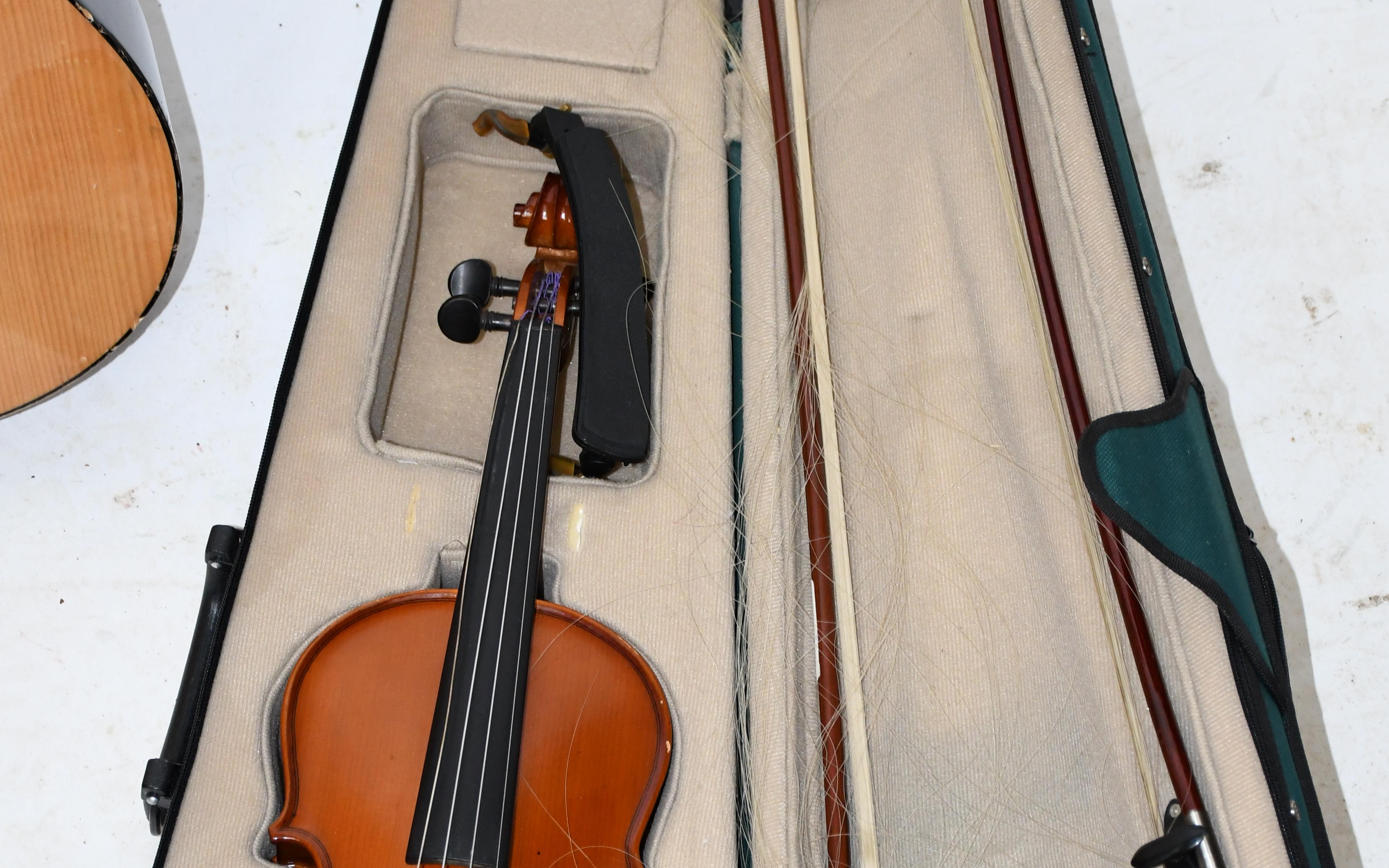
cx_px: 696
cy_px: 549
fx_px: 3710
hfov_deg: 21.2
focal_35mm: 98
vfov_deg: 13.3
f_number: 5.6
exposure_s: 1/100
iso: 1250
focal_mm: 42
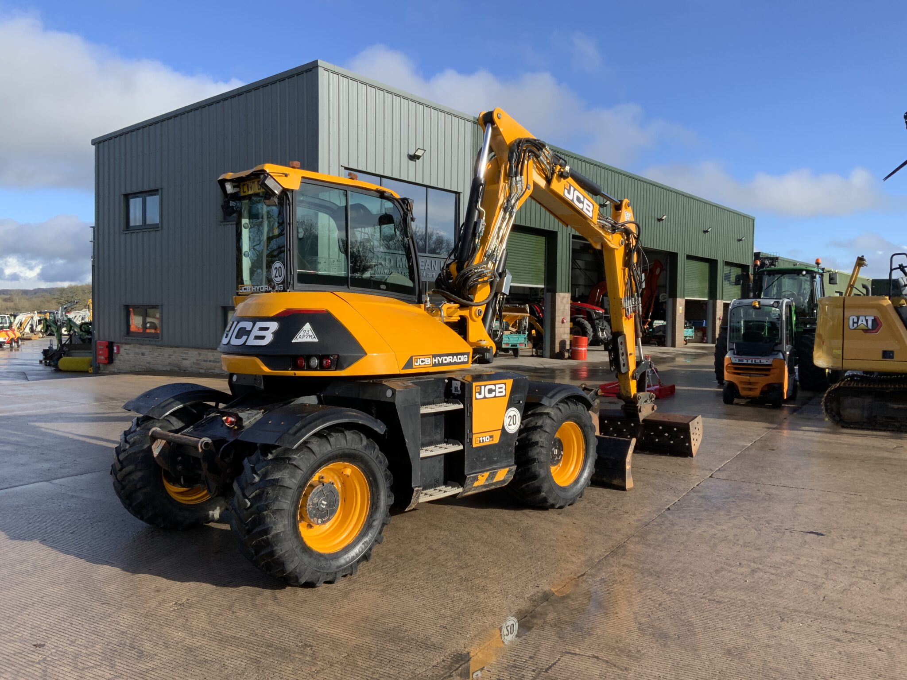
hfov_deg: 61.7
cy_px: 340
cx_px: 454
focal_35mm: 29
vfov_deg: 48.2
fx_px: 760
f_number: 1.8
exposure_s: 1/1144
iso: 16
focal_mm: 3
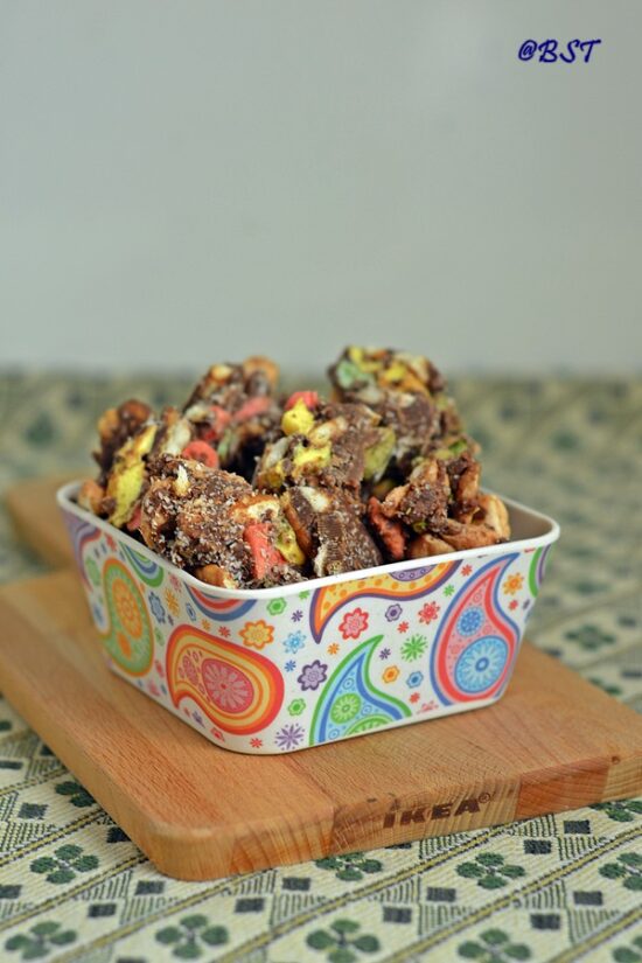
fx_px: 2006
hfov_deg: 18.2
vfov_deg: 27.0
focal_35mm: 75
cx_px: 321
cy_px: 482
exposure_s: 1/60
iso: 400
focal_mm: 50
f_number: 3.2
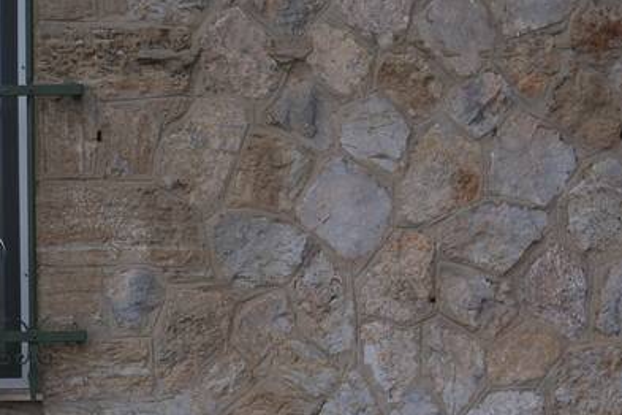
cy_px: 301
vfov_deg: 12.8
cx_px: -228
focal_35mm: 107
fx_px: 1849
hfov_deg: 17.7
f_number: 2.8
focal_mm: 23
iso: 200
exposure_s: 1/3200
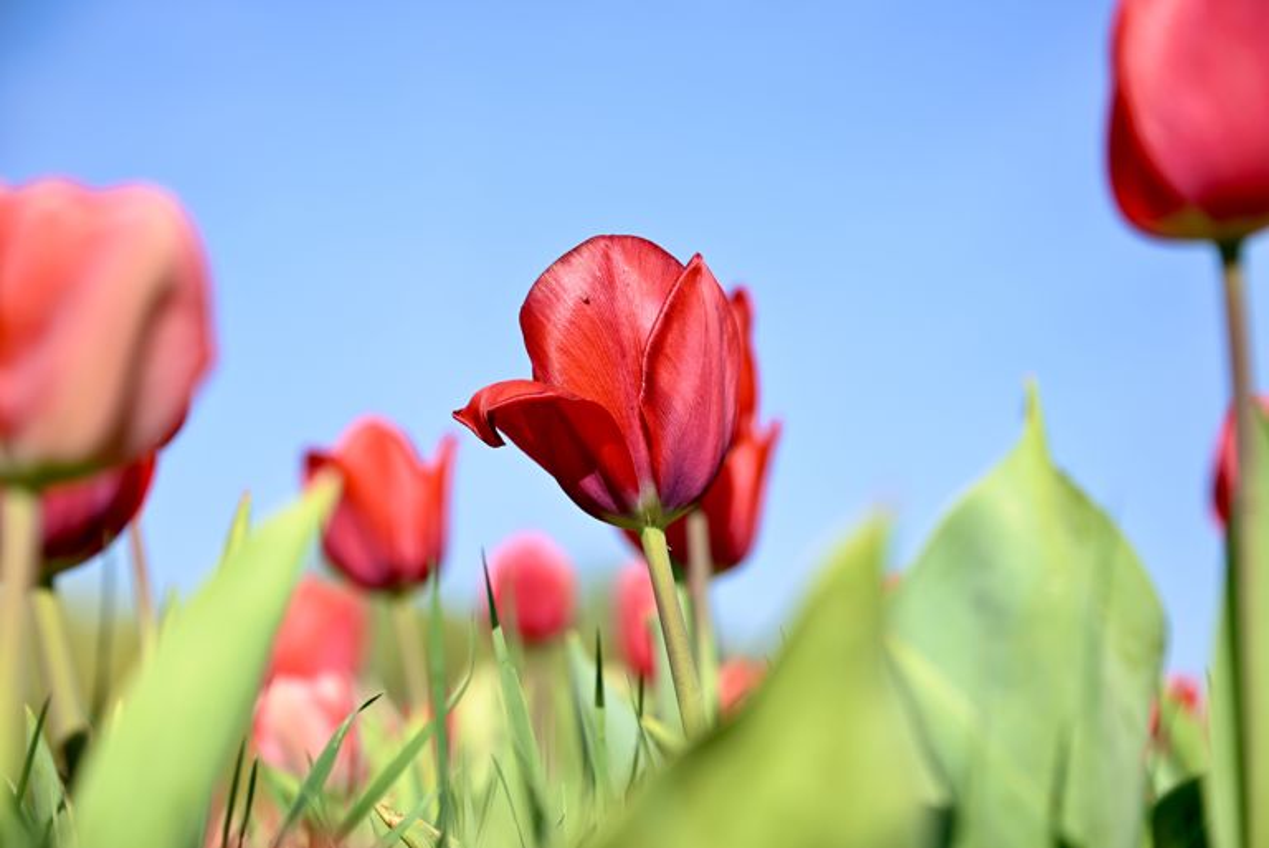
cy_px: 424
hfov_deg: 18.3
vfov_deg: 12.2
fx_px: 3950
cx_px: 634
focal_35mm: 112
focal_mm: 112
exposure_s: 1/320
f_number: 6.3
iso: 125
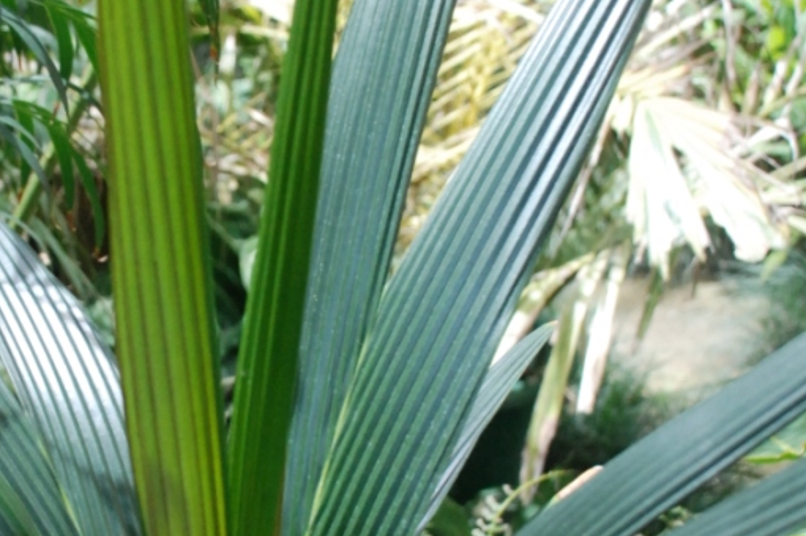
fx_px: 2014
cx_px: 141
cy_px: 320
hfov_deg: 22.3
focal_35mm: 90
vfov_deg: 15.2
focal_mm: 24
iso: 800
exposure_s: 1/250
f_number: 4
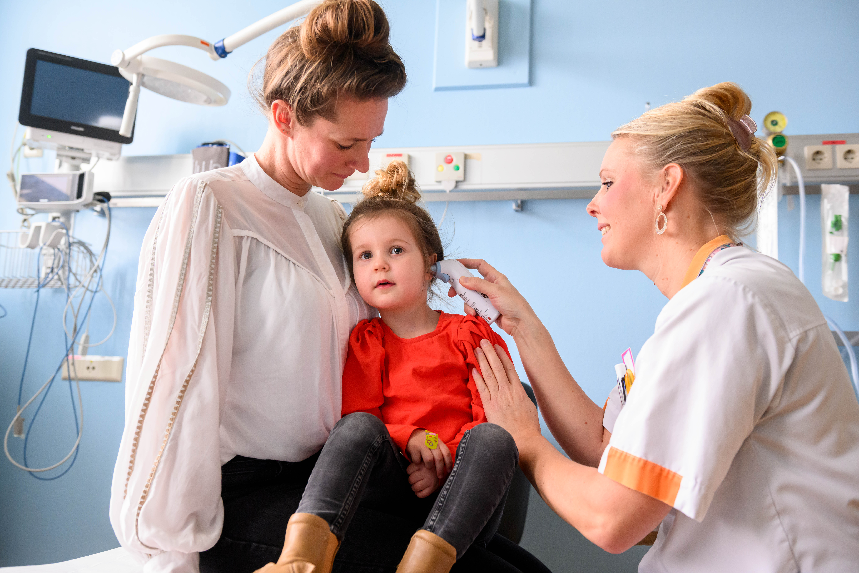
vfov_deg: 41.1
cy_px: 286
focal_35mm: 32
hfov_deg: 58.7
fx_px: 763
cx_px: 430
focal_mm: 32
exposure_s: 1/25
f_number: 4
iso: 3200
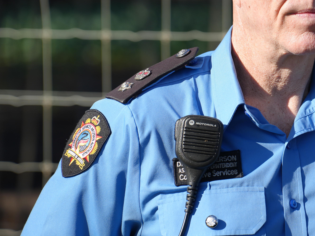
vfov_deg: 4.9
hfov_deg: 6.5
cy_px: 52
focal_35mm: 302
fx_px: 2748
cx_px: 326
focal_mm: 150
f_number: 4.5
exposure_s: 1/500
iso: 100
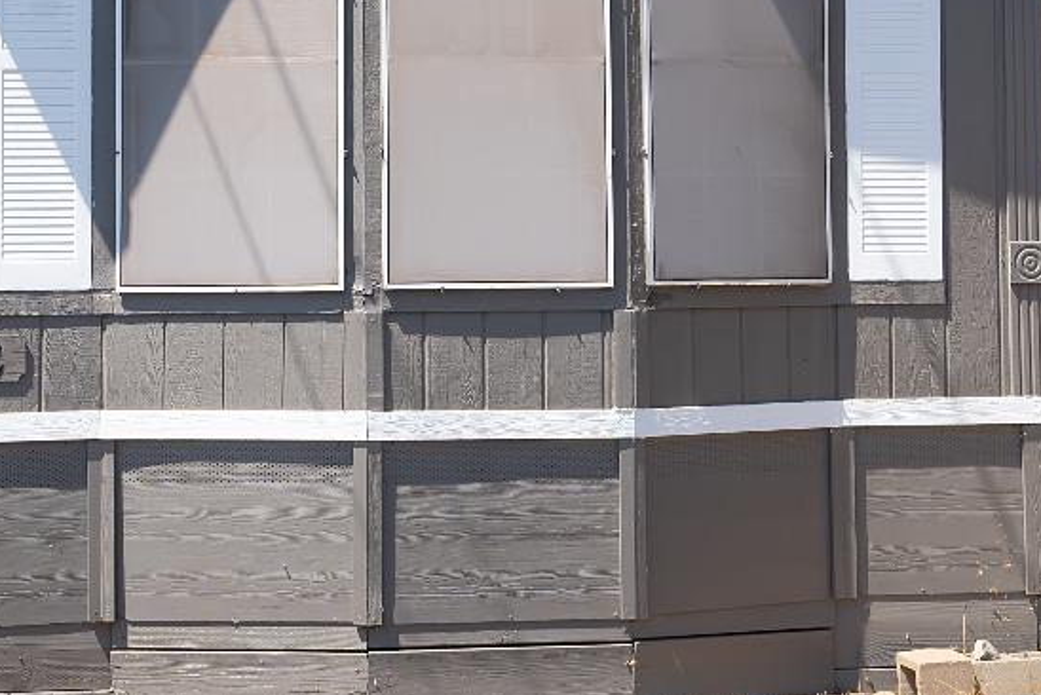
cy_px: 78
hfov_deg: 21.9
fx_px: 2691
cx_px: 502
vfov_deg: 14.6
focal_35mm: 93
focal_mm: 34
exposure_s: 1/640
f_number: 8
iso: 400
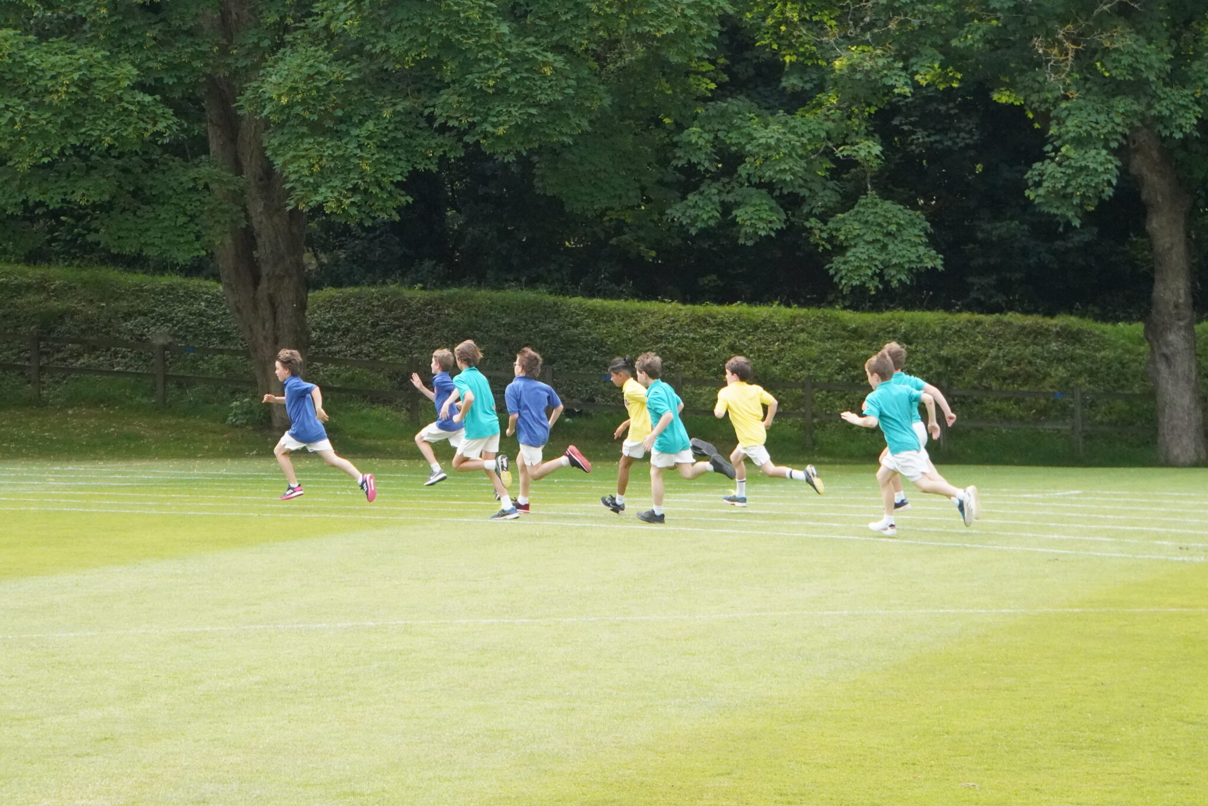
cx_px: 604
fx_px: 3255
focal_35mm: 97
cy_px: 403
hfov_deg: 21.0
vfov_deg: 14.1
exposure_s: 1/8000
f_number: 5.6
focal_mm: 65
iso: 8000
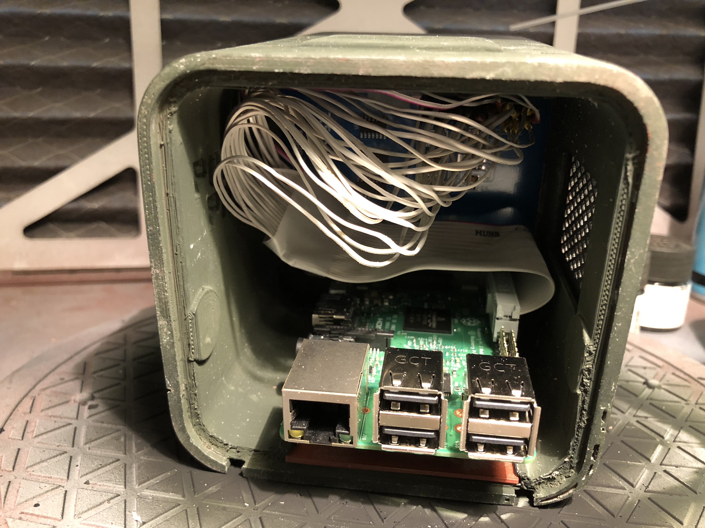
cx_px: 352
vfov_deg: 49.7
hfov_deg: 63.4
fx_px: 570
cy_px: 264
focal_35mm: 28
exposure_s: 1/7
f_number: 1.8
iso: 80
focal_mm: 3.99
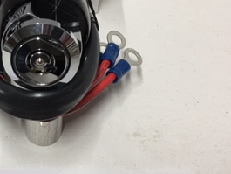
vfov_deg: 20.9
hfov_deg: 26.6
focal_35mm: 70
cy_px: 53
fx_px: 467
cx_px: 15
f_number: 2.2
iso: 40
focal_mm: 4.15
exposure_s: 1/15
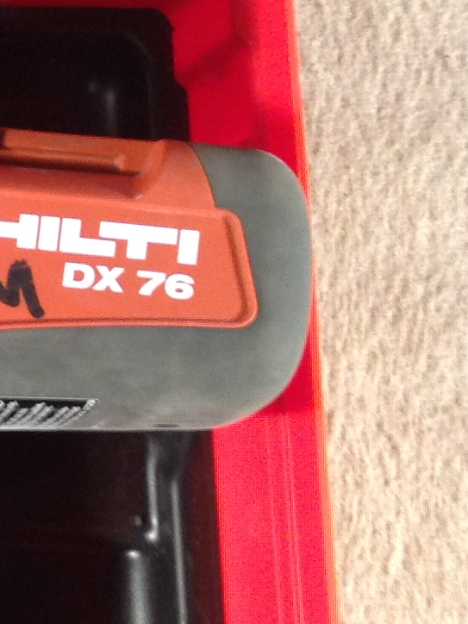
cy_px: 584
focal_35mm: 118
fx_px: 2127
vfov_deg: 16.4
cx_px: -633
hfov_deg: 10.8
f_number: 2.4
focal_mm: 3.3
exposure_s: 1/24
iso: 64
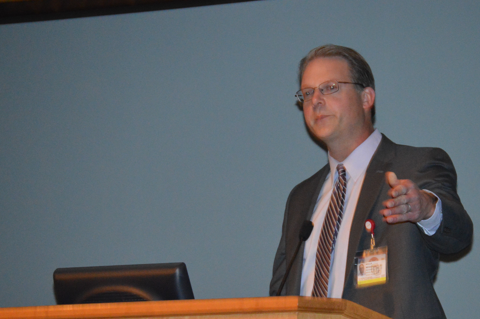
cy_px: 207
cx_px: 282
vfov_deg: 5.0
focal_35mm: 275
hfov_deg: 7.5
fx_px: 3660
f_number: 4.8
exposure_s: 1/60
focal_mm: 125
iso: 3200
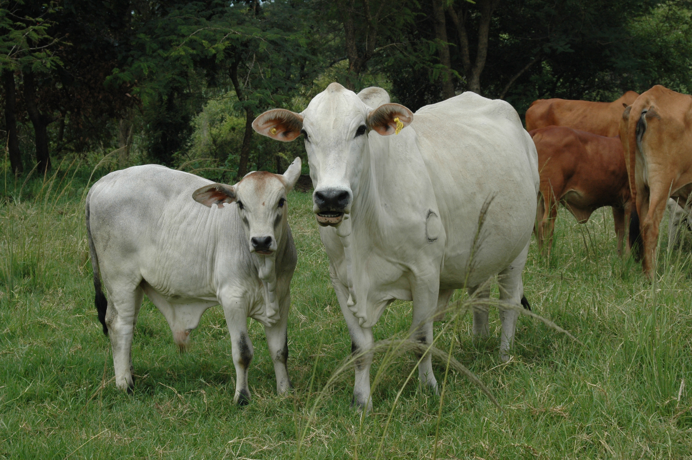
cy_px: 230
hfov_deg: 24.2
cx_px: 346
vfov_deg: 16.2
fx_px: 1613
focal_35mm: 84
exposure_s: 1/400
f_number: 11
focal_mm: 56
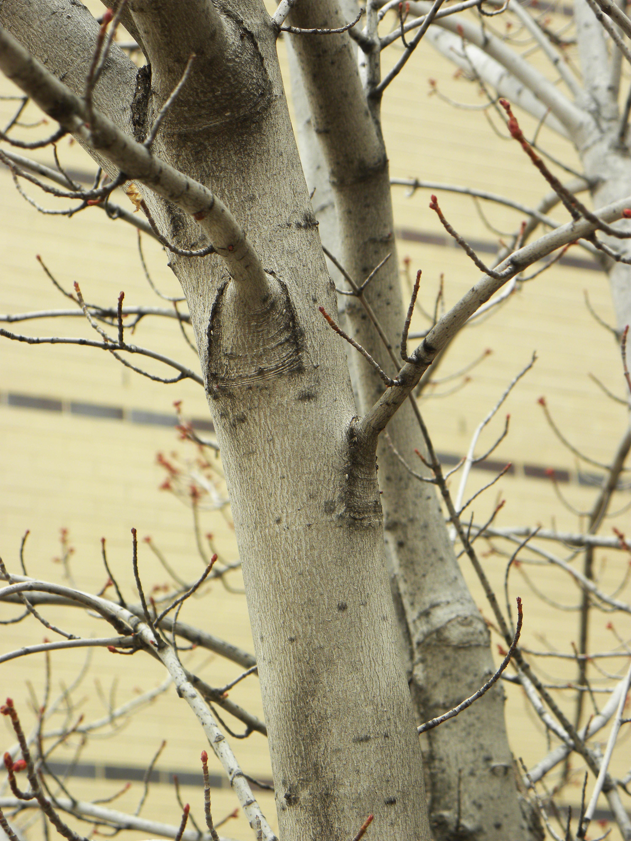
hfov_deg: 12.7
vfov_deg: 16.8
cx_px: 316
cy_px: 420
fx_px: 2844
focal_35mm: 117
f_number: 4
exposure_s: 1/76.2
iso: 65
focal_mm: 20.8
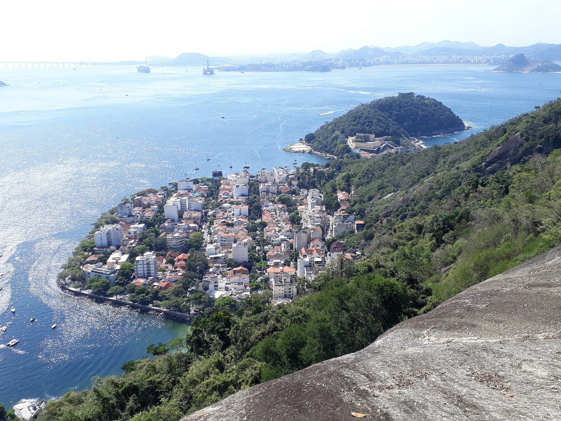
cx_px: 280
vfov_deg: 51.4
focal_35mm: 27
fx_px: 438
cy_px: 210
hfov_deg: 65.3
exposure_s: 1/933
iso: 40
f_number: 1.9
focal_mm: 3.6
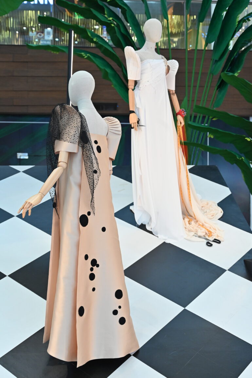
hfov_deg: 27.0
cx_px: 126
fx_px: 526
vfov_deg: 39.6
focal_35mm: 50
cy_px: 189
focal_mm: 50
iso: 2000
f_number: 5
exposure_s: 1/100
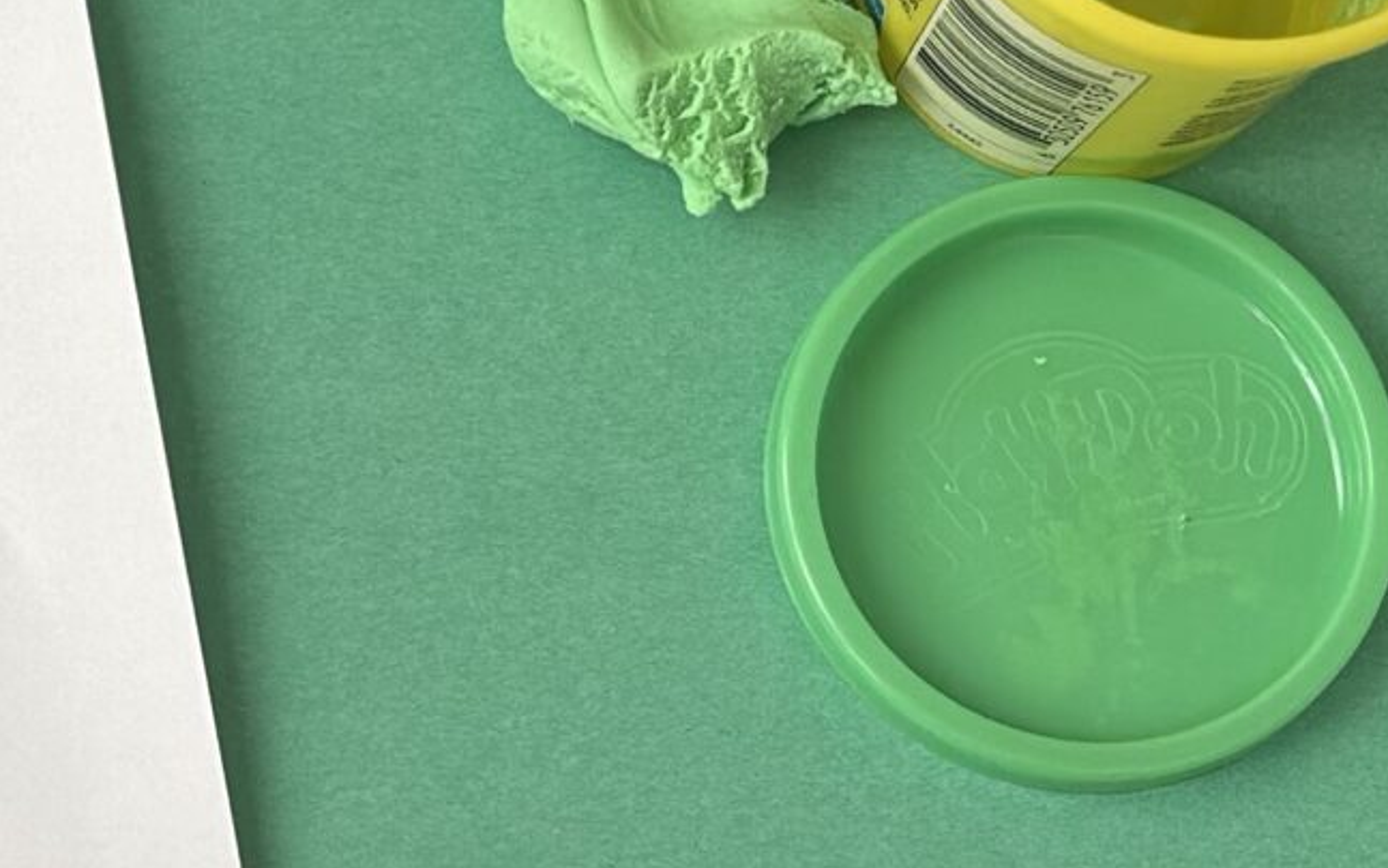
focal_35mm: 161
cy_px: 493
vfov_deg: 8.2
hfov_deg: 12.8
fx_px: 6093
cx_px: -103
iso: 125
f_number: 1.78
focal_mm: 6.86
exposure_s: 1/87
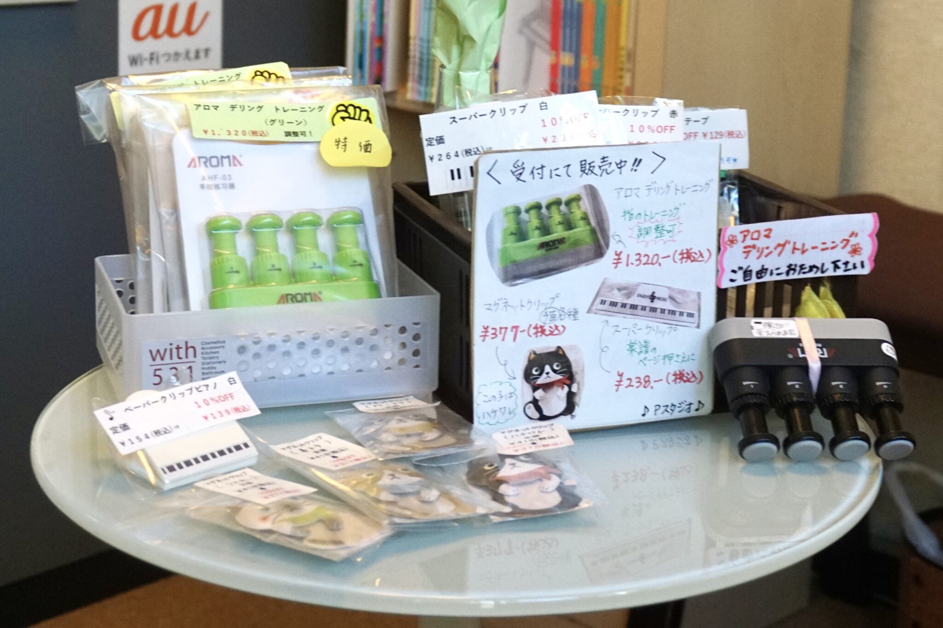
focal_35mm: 39
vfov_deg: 34.2
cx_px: 472
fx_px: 1021
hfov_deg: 49.6
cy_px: 314
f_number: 4.5
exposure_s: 1/160
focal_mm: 26
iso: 1000
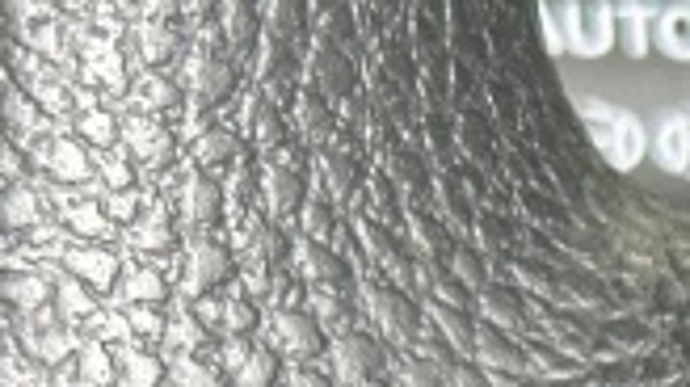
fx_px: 5979
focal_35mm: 327
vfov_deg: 3.7
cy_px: 795
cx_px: 1582
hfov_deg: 6.3
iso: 320
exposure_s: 1/40
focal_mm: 6.86
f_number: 1.78
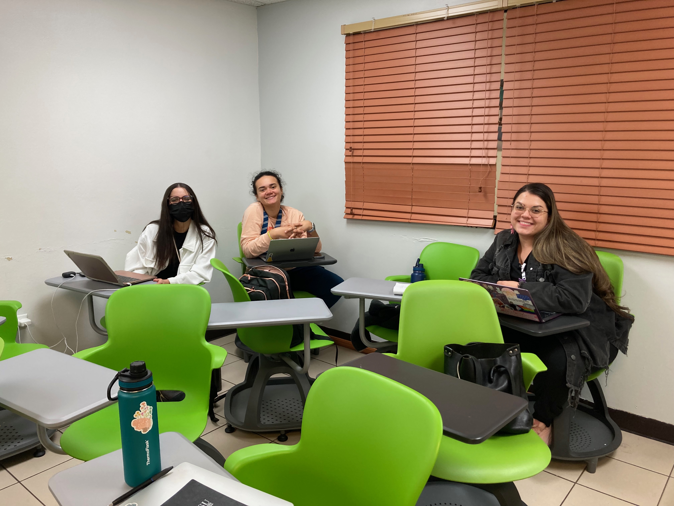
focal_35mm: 28
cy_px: 253
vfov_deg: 49.7
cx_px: 337
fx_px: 545
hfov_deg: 63.4
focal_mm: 3.99
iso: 64
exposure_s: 1/60
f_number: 1.8
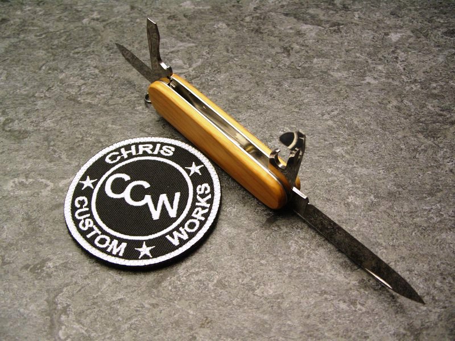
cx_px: 228
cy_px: 170
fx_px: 460
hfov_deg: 52.6
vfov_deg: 40.7
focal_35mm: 35
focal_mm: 7.8
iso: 120
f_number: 2.8
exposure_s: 1/45
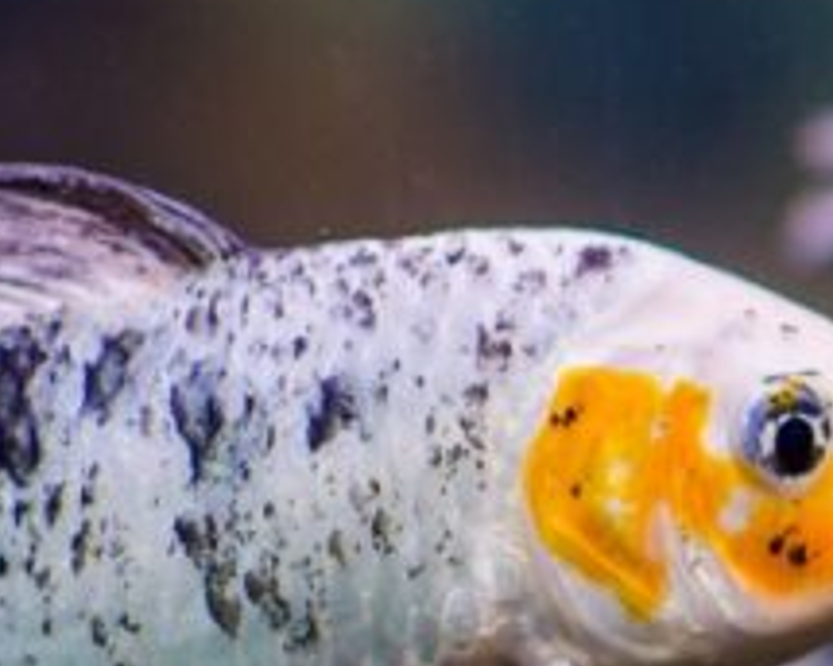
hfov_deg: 3.4
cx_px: 310
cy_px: 759
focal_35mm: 568
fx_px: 14009
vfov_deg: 2.7
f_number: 2.5
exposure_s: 1/160
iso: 200
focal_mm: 85
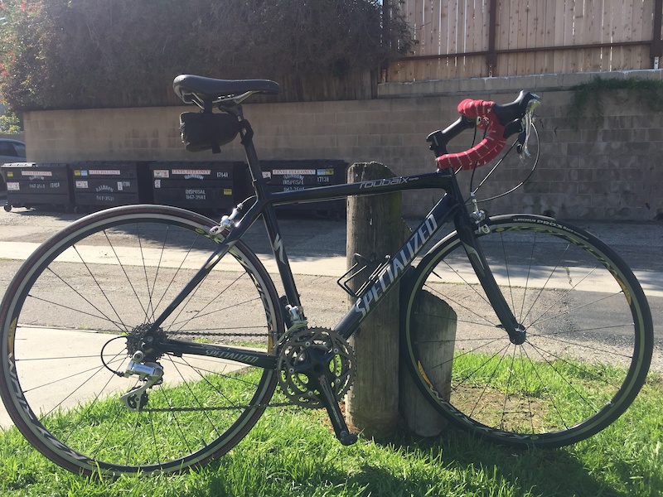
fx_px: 555
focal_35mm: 29
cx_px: 332
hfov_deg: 61.7
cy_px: 248
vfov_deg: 48.2
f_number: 2.2
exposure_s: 1/1163
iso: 32
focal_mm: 4.15
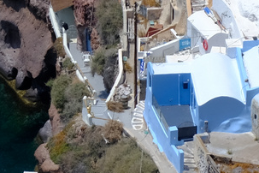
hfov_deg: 2.6
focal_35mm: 808
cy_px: 187
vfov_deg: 1.7
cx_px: 142
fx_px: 5813
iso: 160
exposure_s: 1/550
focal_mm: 100.6
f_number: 10
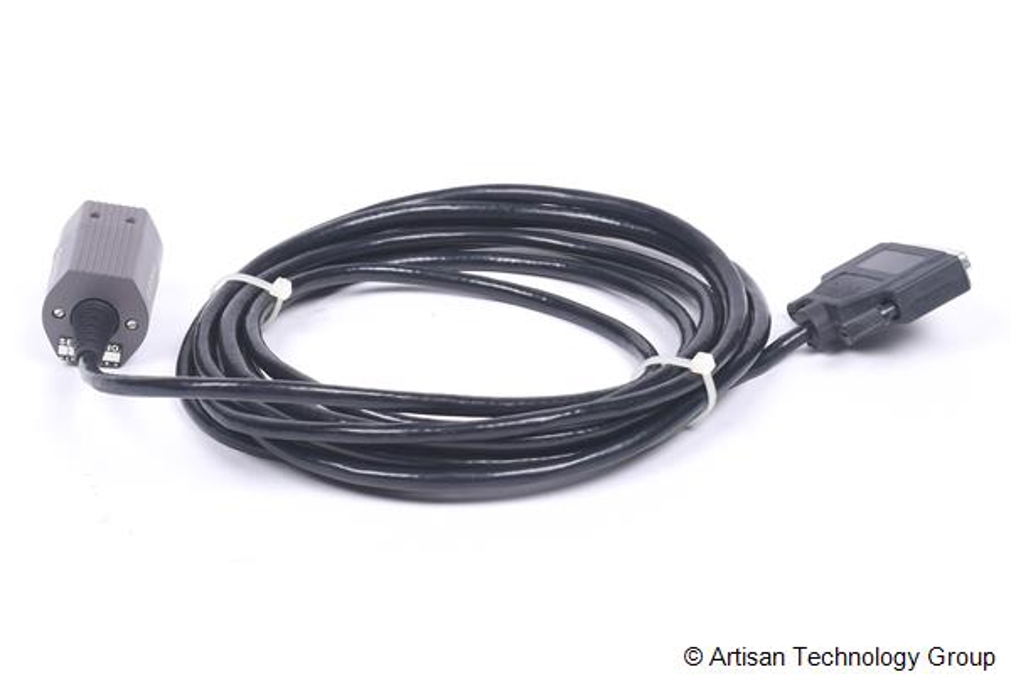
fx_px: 2022
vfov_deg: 18.9
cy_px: 337
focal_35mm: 72
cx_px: 506
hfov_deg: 28.1
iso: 200
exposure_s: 1/200
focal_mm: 48
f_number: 16
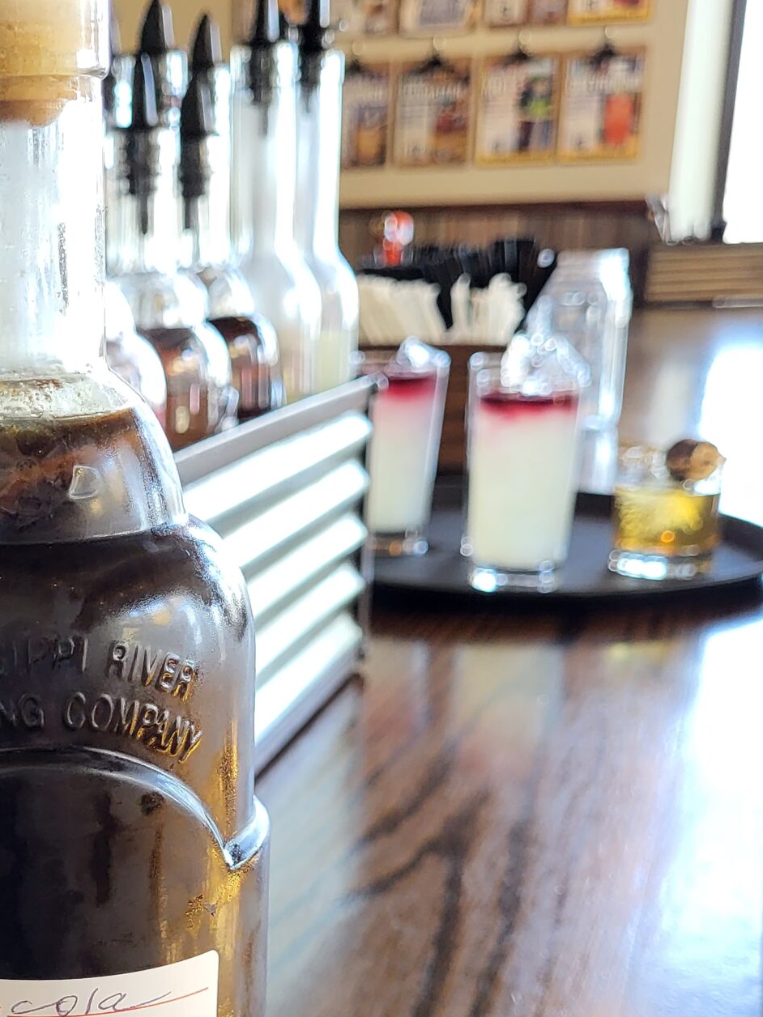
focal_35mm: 53
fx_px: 1558
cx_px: -1
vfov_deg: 35.1
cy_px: 802
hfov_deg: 26.1
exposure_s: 1/120
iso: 250
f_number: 1.8
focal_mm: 5.4
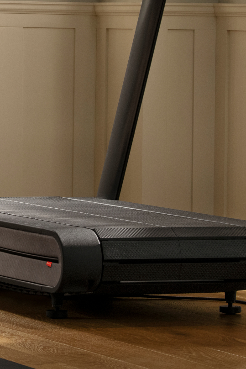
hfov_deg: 4.6
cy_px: 67
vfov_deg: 6.9
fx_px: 3043
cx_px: -147
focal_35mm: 297
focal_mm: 80
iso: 400
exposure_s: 1/160
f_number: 6.3
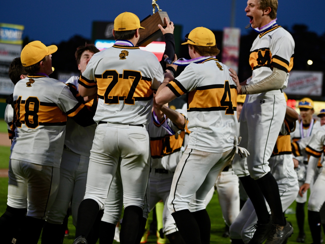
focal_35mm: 106
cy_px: 106
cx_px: 165
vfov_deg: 14.0
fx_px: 995
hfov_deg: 18.5
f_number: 2.8
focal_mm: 86
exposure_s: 1/400
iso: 640
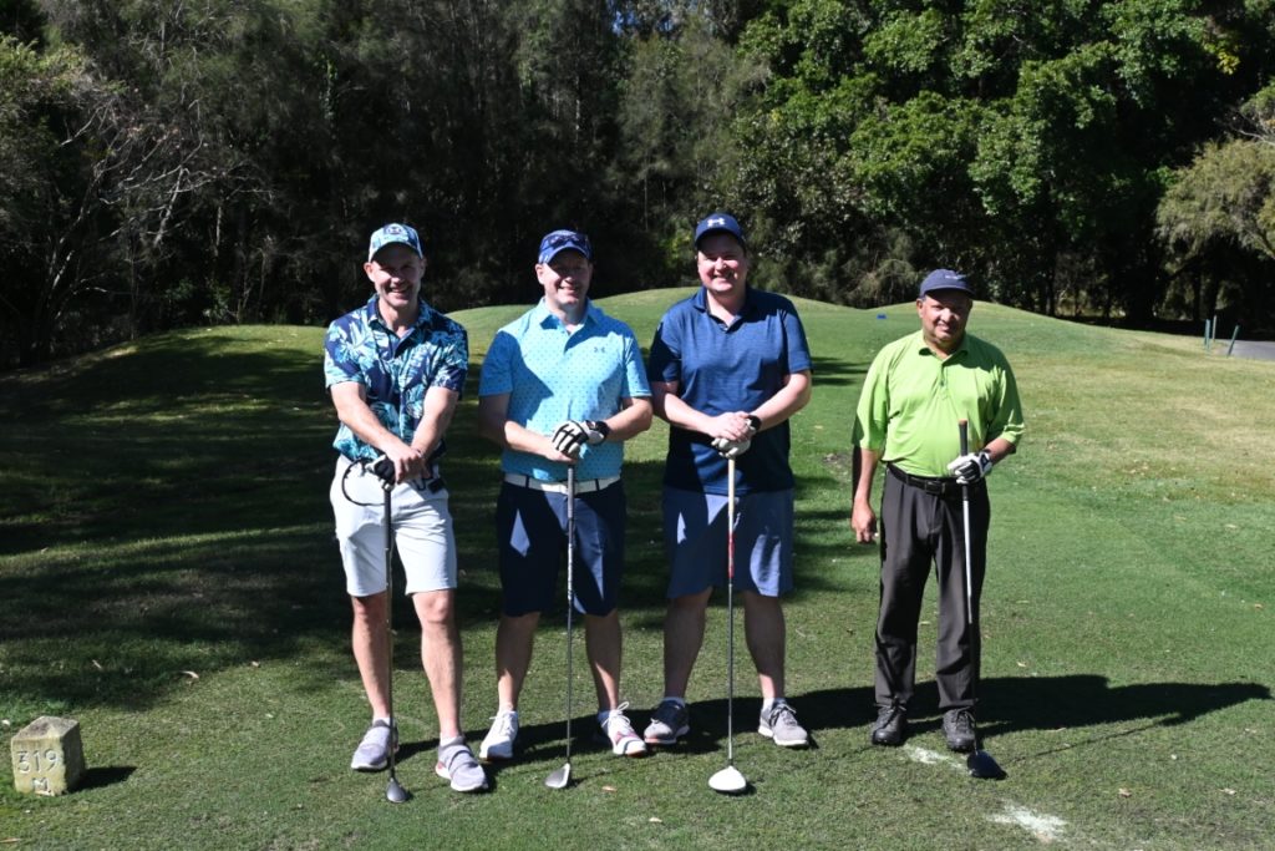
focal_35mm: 44
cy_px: 426
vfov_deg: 30.9
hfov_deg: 45.0
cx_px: 638
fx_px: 1541
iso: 400
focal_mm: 29
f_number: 5.6
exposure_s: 1/1600
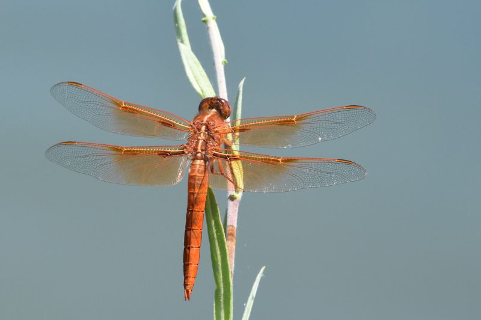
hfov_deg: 6.9
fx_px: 4005
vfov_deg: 4.6
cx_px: 240
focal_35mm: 300
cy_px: 160
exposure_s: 1/1000
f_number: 8
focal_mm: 200
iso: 720
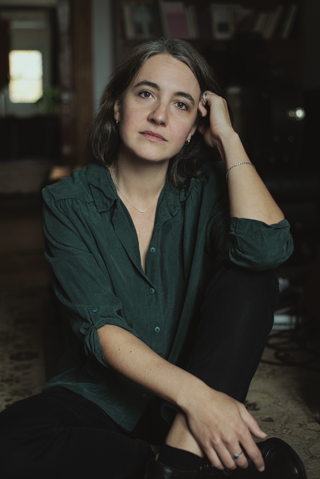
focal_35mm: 50
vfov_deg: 39.6
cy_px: 240
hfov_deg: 27.0
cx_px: 160
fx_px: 667
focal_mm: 50
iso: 800
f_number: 2.8
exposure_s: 1/125
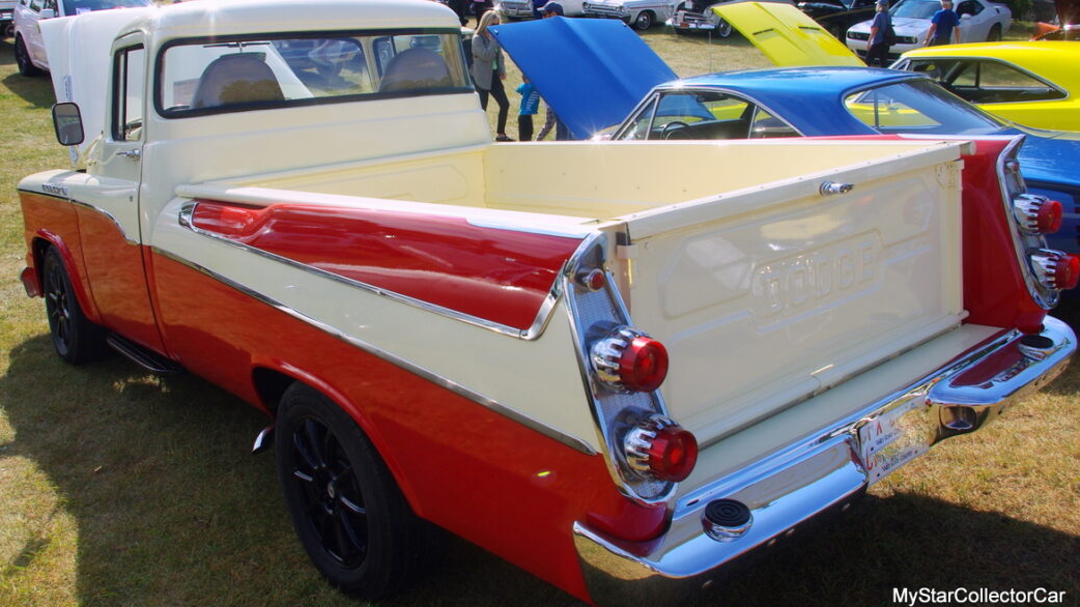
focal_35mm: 29
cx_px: 538
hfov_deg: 66.1
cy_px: 261
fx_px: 830
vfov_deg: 40.1
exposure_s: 1/180
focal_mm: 18
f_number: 9.5
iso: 100
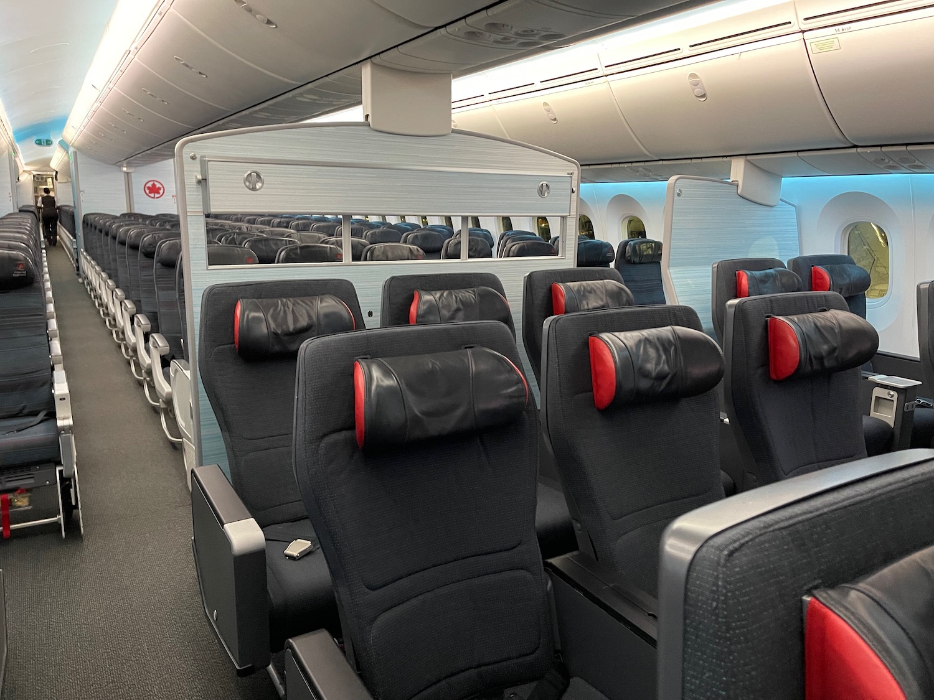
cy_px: 350
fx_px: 702
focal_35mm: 26
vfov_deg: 53.1
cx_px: 467
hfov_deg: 67.3
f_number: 1.6
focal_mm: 5.1
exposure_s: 1/33
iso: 640
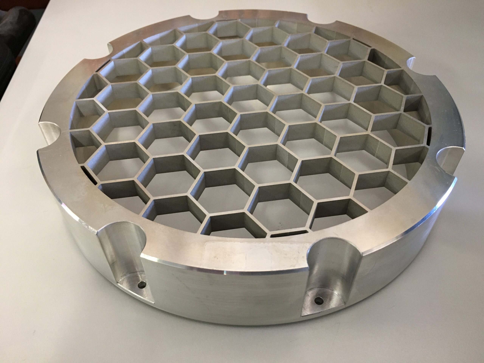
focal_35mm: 29
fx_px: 405
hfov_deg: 61.7
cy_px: 182
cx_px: 242
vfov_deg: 48.2
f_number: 2.2
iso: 160
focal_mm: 4.15
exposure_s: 1/33
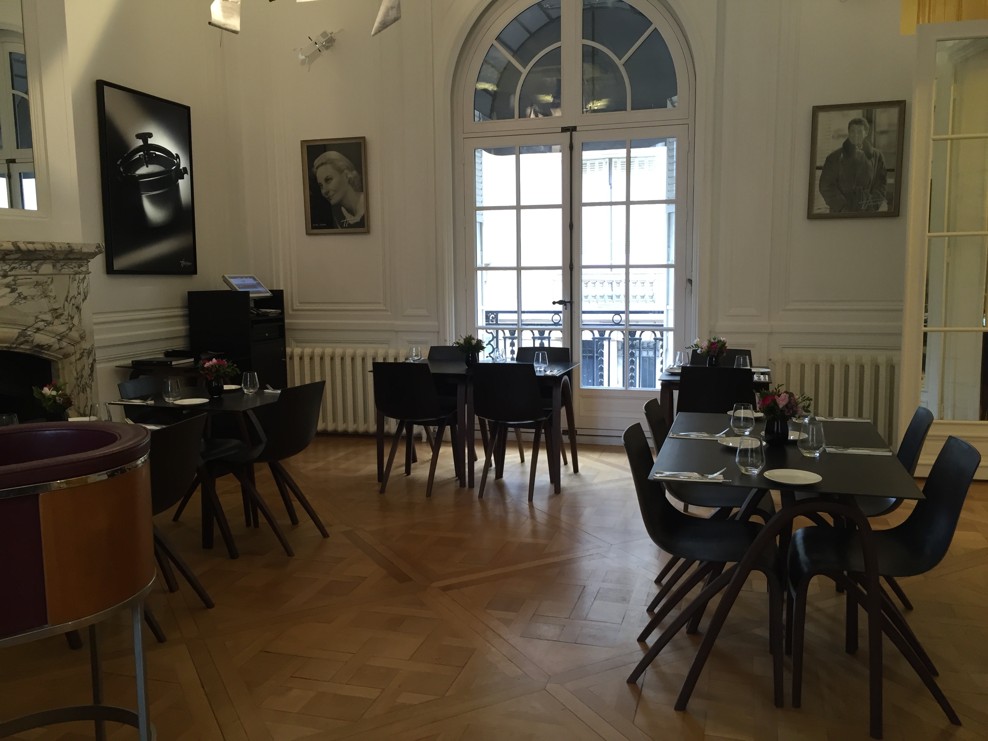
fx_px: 828
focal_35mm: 29
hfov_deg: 61.7
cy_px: 370
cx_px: 494
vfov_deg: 48.2
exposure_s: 1/33
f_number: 2.2
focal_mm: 4.15
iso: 80
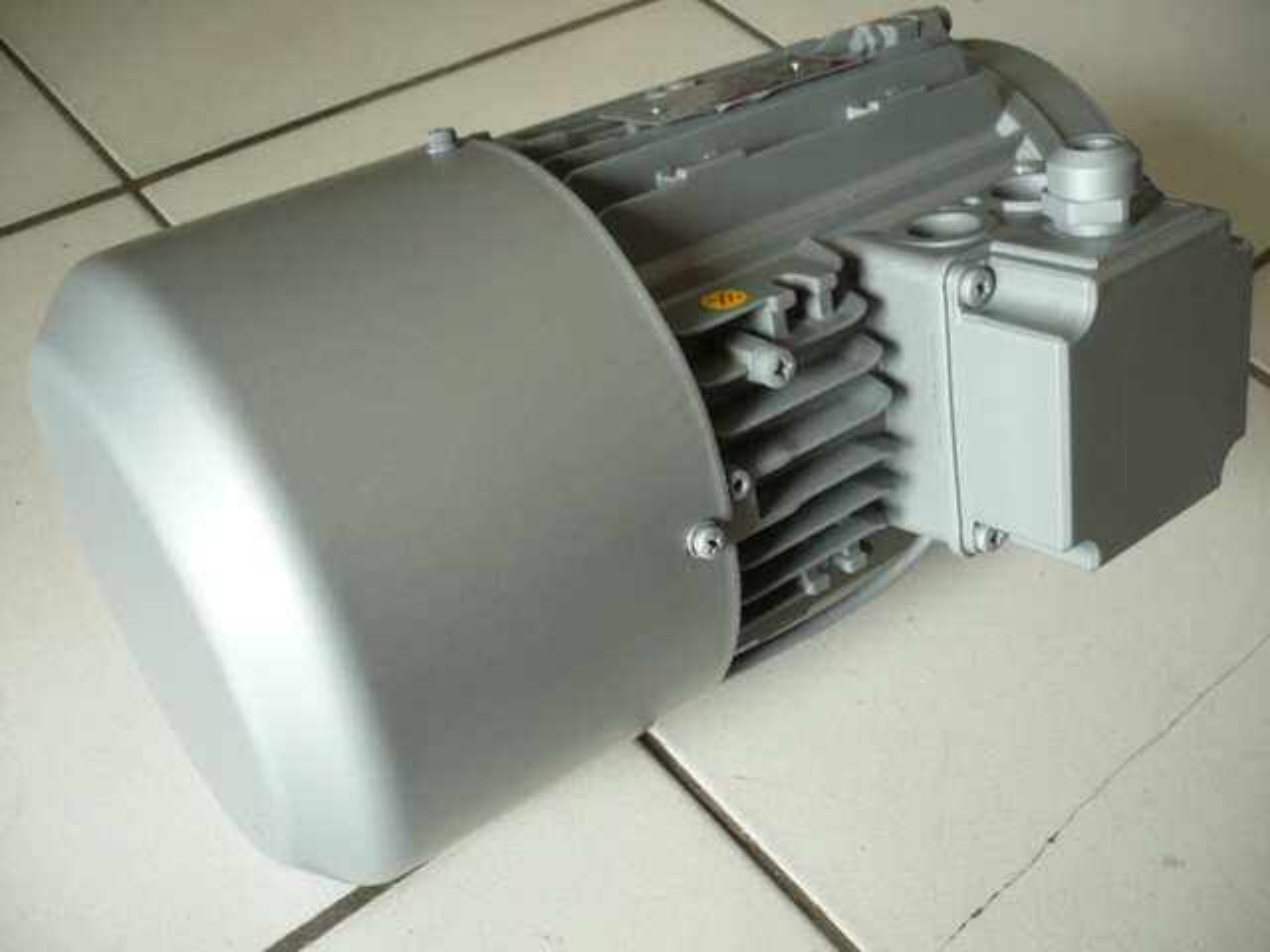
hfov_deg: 52.6
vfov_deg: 40.7
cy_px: 476
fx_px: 1284
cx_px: 635
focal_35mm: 35
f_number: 2.8
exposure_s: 1/30
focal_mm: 5.8
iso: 100
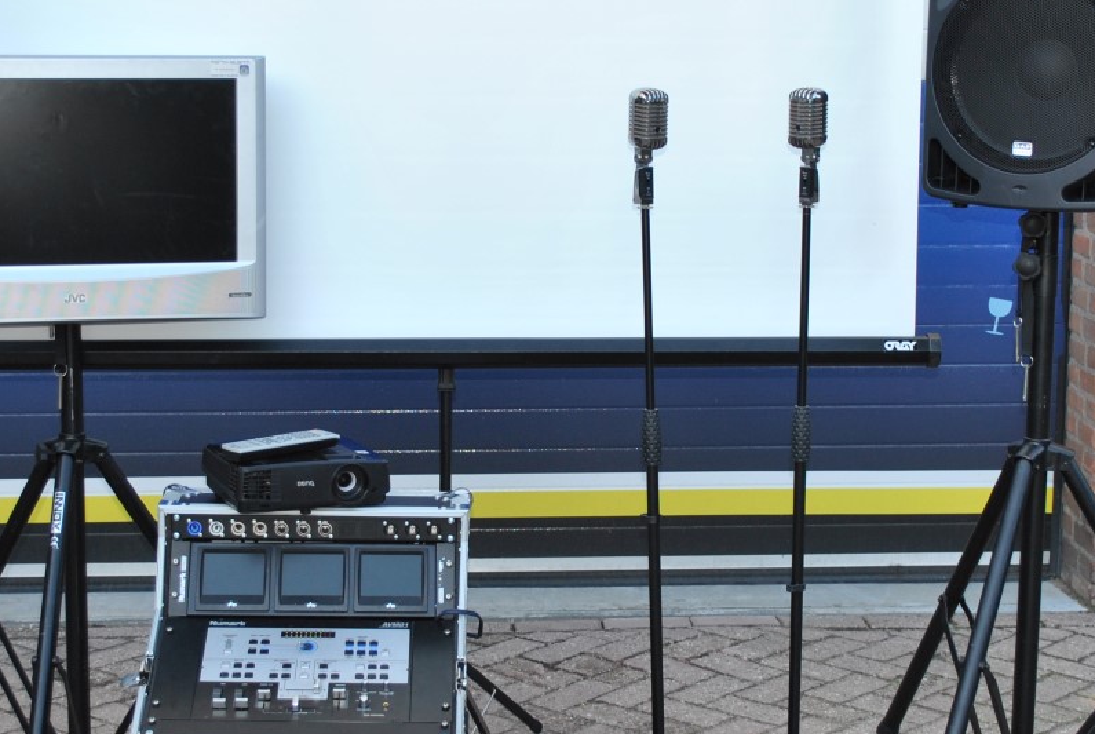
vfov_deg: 18.7
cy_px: 358
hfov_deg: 27.7
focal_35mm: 73
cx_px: 513
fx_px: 2224
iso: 140
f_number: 4
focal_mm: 24
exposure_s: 1/125
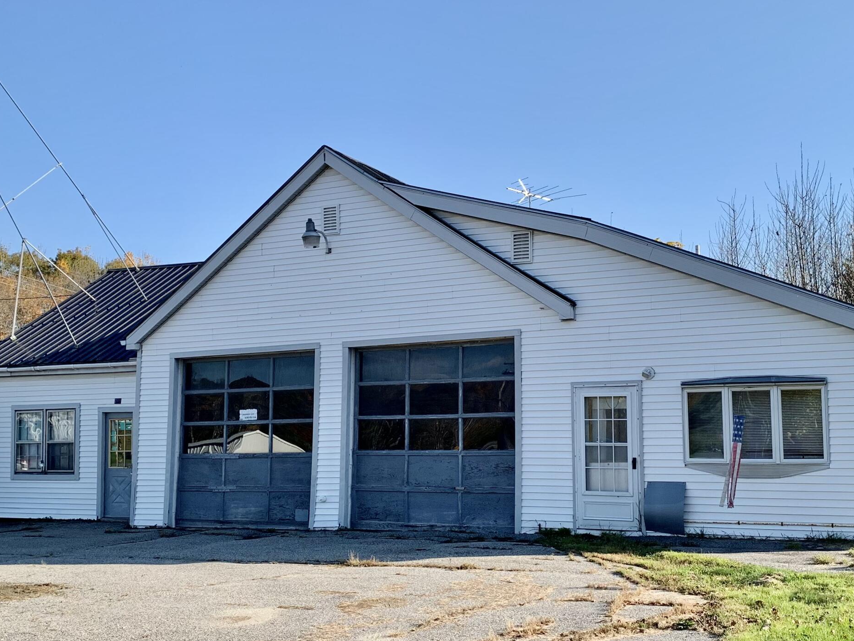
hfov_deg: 44.7
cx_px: 464
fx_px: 1036
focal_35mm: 42
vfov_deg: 34.3
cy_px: 355
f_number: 1.8
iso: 25
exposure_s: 1/1406
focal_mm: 4.25
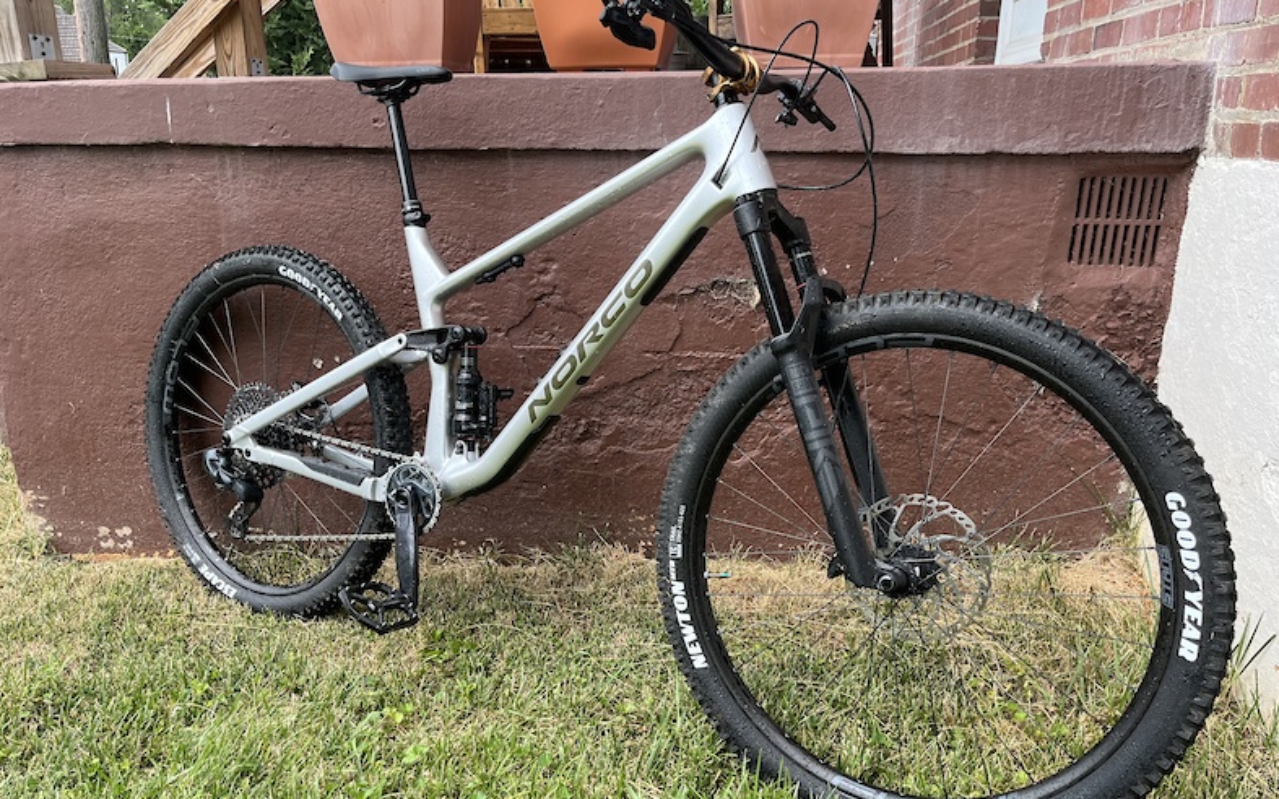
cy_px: 437
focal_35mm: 28
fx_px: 976
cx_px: 647
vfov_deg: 44.5
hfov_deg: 66.5
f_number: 1.6
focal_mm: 5.1
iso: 50
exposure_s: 1/621
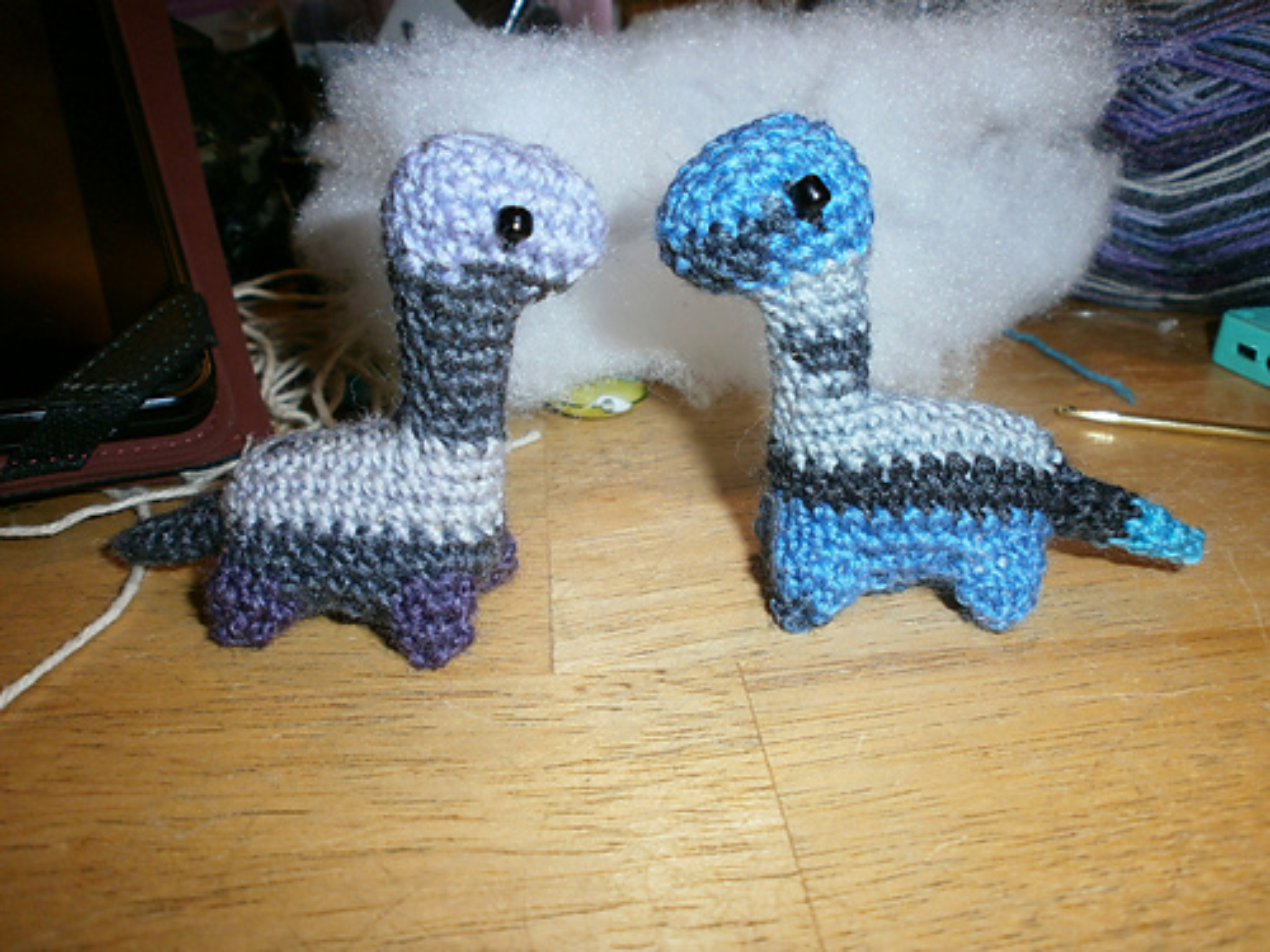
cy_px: 476
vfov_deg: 51.4
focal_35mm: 27
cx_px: 635
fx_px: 991
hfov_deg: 65.3
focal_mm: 4.8
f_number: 2.9
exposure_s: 1/30
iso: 125
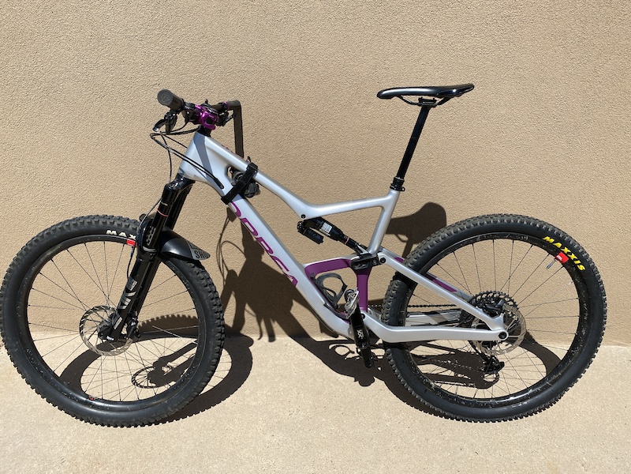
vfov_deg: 53.1
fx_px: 474
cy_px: 237
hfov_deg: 67.3
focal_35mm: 26
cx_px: 316
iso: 32
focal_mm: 4.25
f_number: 1.8
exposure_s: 1/3401
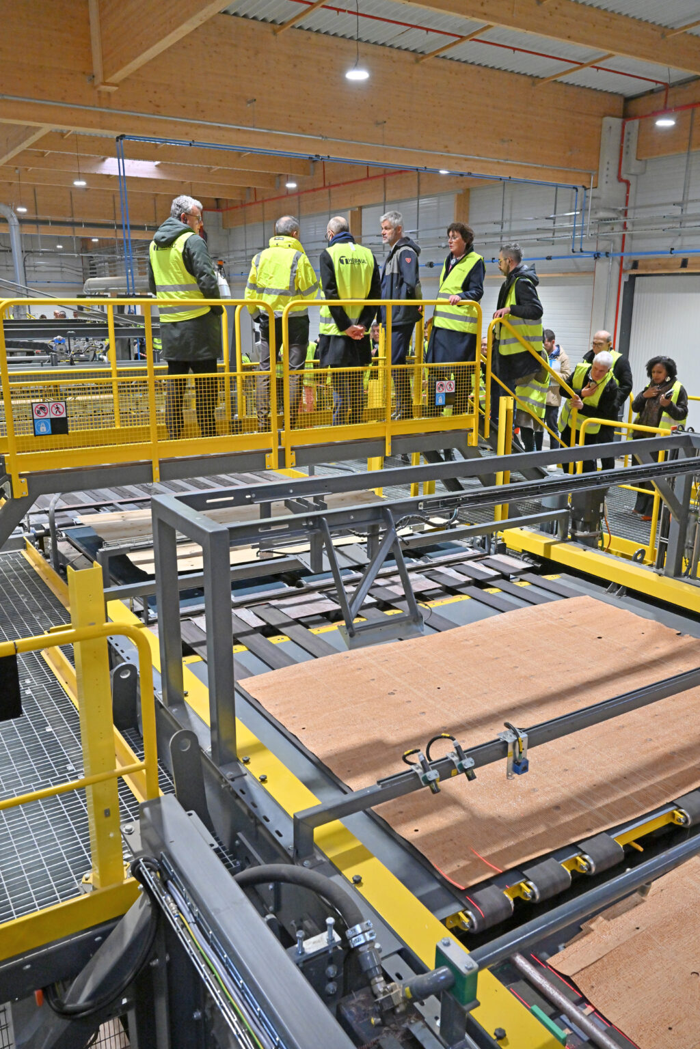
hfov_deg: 45.7
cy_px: 524
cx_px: 350
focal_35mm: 28
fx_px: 831
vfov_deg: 64.6
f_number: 6.3
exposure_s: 1/200
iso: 1600
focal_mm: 28.5
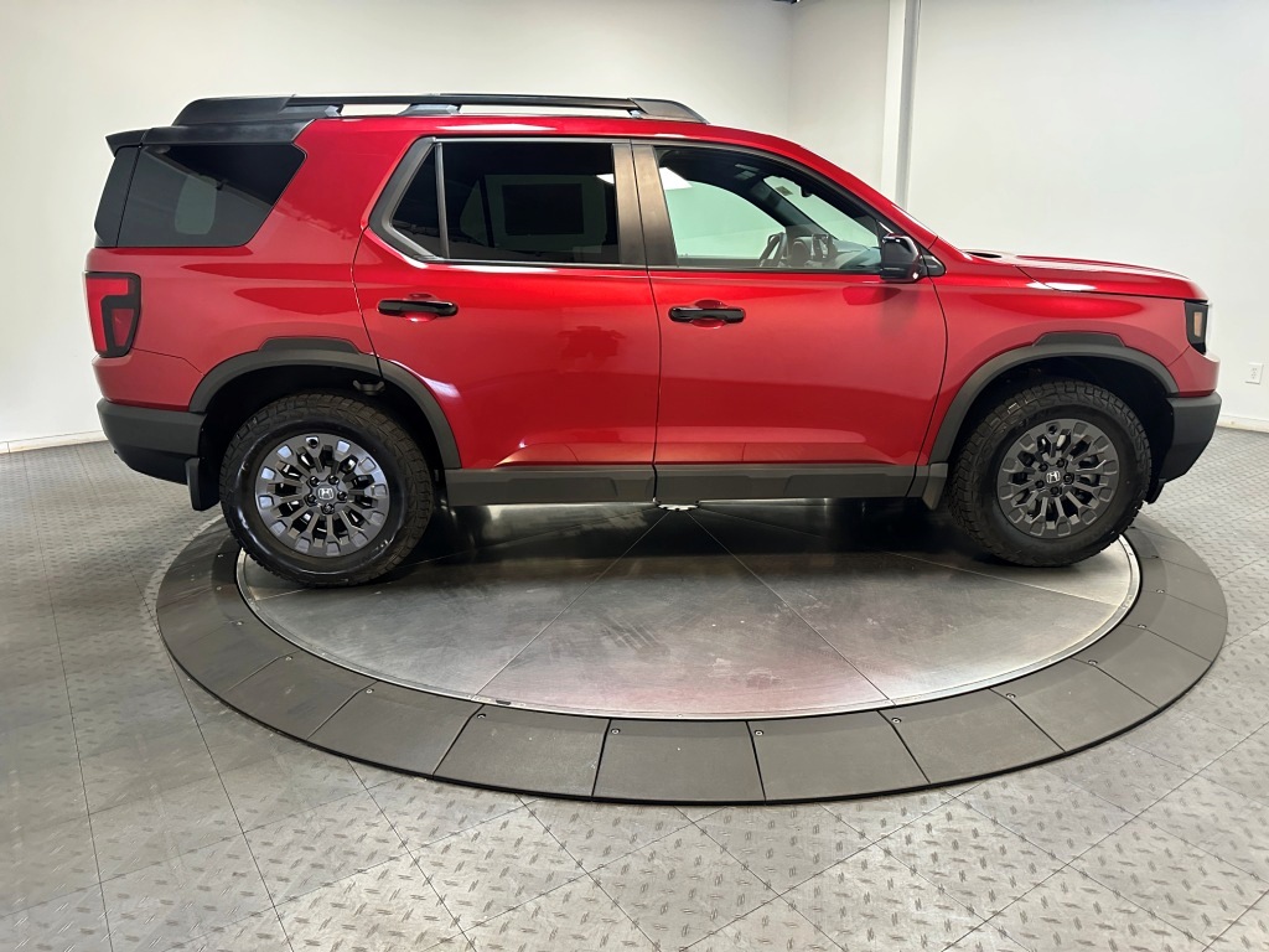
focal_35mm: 24
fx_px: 880
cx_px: 634
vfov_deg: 56.8
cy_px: 476
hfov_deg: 71.6
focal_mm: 6.86
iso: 640
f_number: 1.78
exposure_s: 1/60
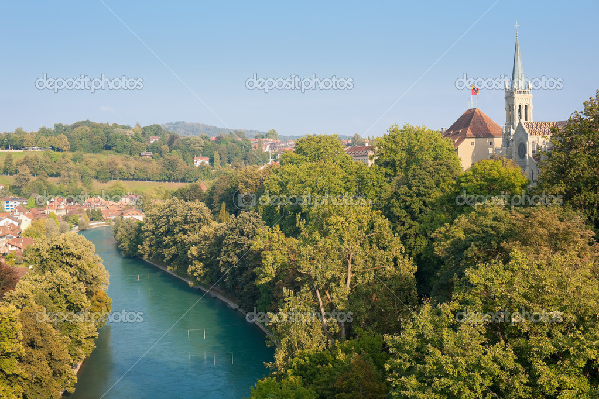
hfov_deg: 39.6
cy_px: 200
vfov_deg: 27.0
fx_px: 832
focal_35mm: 50
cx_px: 300
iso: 100
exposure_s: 1/80
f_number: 5.6
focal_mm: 50
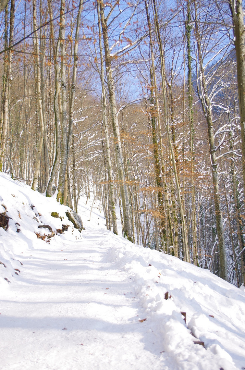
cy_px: 185
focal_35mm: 49
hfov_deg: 27.4
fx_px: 503
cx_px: 122
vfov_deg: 40.4
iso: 80
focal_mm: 32.5
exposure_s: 1/160
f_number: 4
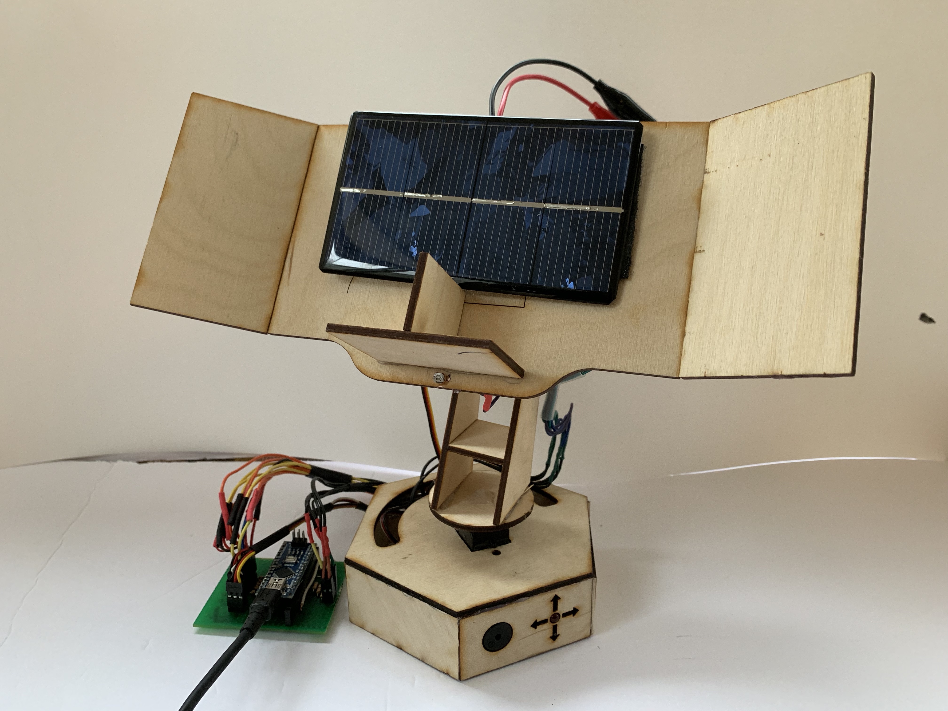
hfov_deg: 67.3
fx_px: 712
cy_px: 356
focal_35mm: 26
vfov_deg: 53.1
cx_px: 474
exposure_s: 1/60
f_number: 1.8
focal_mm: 4.25
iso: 160
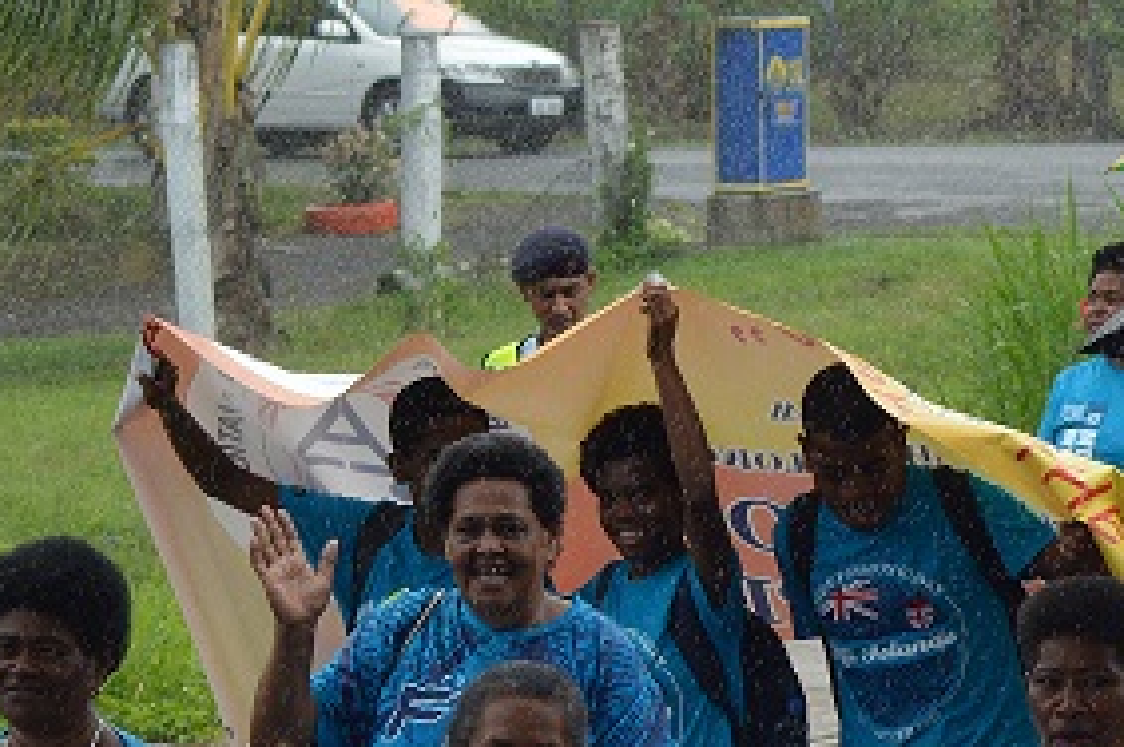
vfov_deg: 4.9
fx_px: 8701
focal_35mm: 279
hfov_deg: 7.4
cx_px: 937
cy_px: 830
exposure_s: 1/500
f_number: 5.6
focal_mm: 70
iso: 360
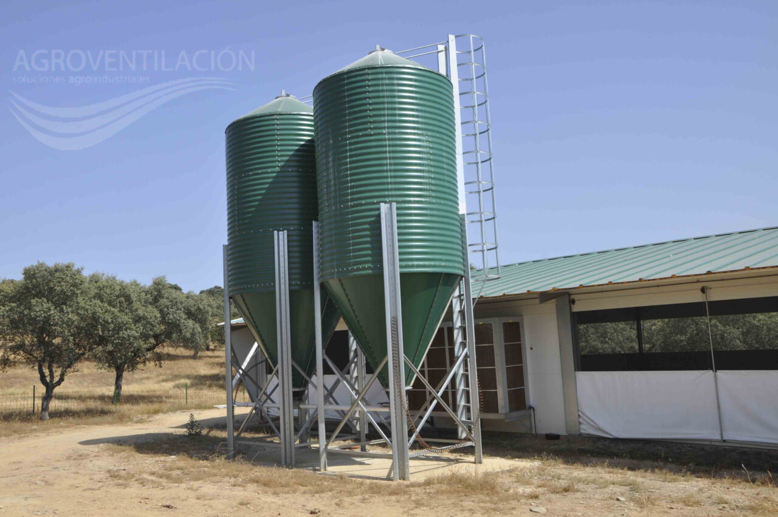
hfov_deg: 57.3
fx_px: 712
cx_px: 389
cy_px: 258
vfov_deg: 39.9
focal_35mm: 33
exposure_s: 1/160
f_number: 13
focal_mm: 22
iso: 200
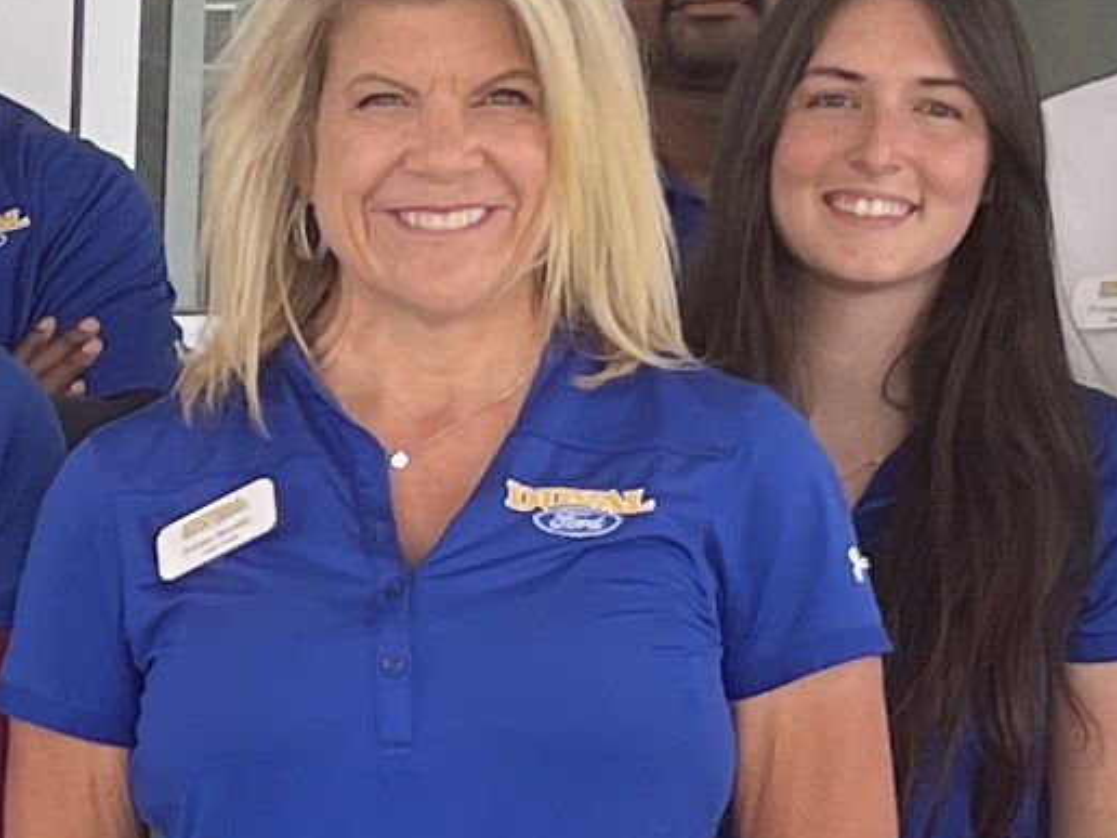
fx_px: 6550
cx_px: -870
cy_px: 1252
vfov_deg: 7.2
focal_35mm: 203
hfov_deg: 9.3
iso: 32
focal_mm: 5.1
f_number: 1.6
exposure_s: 1/331
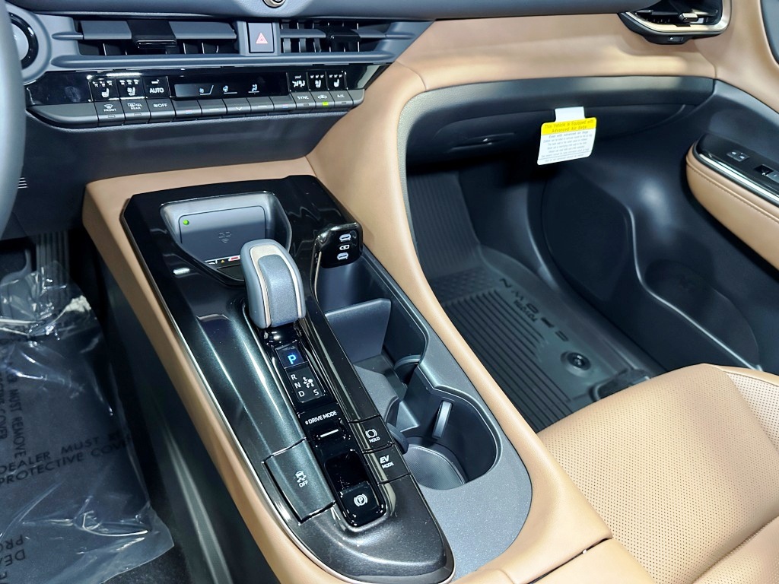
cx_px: 390
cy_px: 292
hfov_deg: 71.6
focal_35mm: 24
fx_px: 540
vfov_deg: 56.8
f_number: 1.78
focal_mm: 6.86
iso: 1000
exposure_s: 1/38
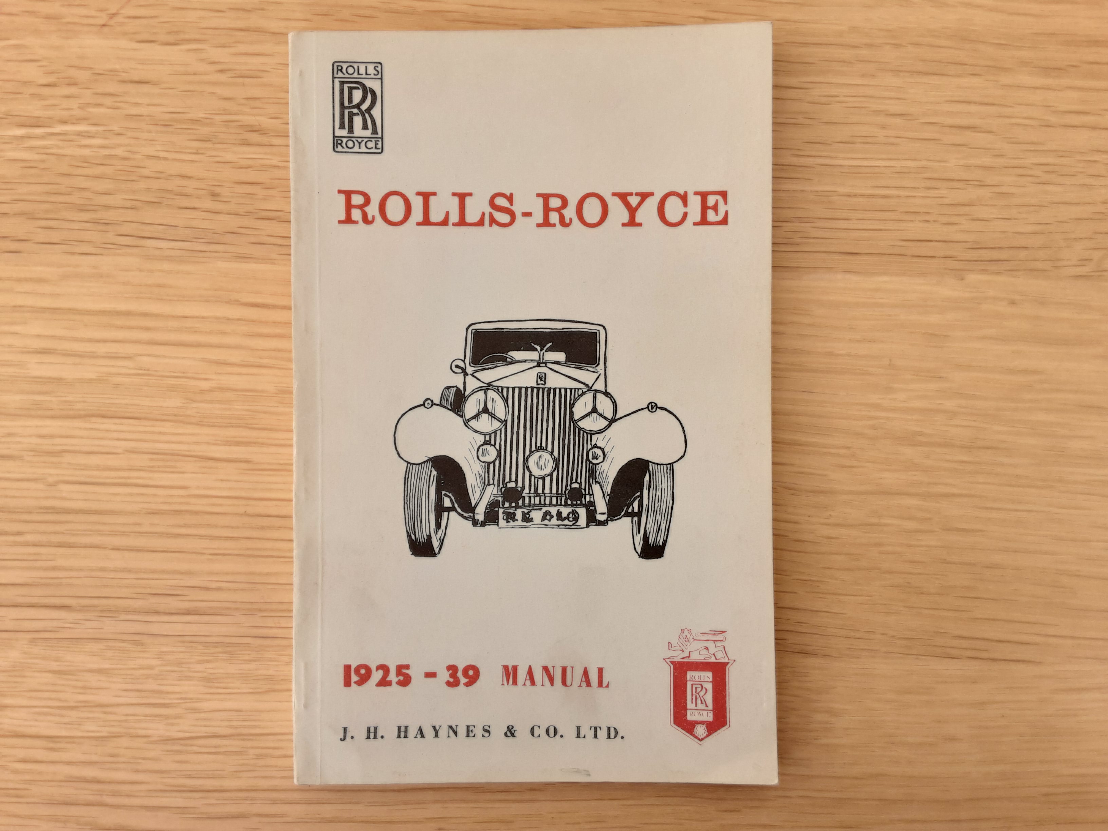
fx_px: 896
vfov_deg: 49.7
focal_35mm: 28
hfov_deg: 63.4
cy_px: 416
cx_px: 554
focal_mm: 2.9
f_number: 1.9
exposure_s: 1/122
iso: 40
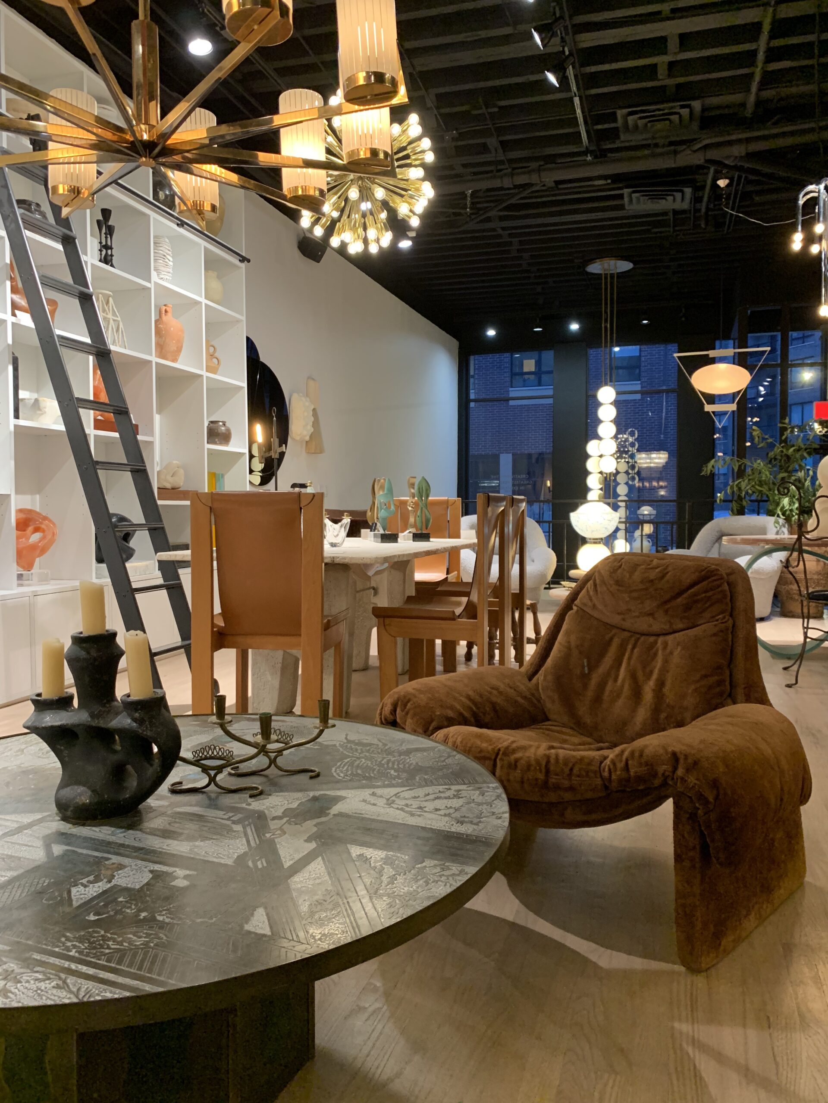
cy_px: 552
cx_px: 414
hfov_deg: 53.1
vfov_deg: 67.3
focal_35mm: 26
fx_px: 829
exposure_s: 1/60
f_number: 1.8
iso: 320
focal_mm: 4.25
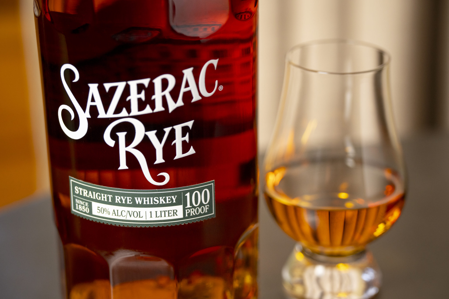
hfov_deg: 15.4
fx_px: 1659
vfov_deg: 10.3
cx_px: 224
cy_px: 150
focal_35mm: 133
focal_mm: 133
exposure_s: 1/320
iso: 1250
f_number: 4.5
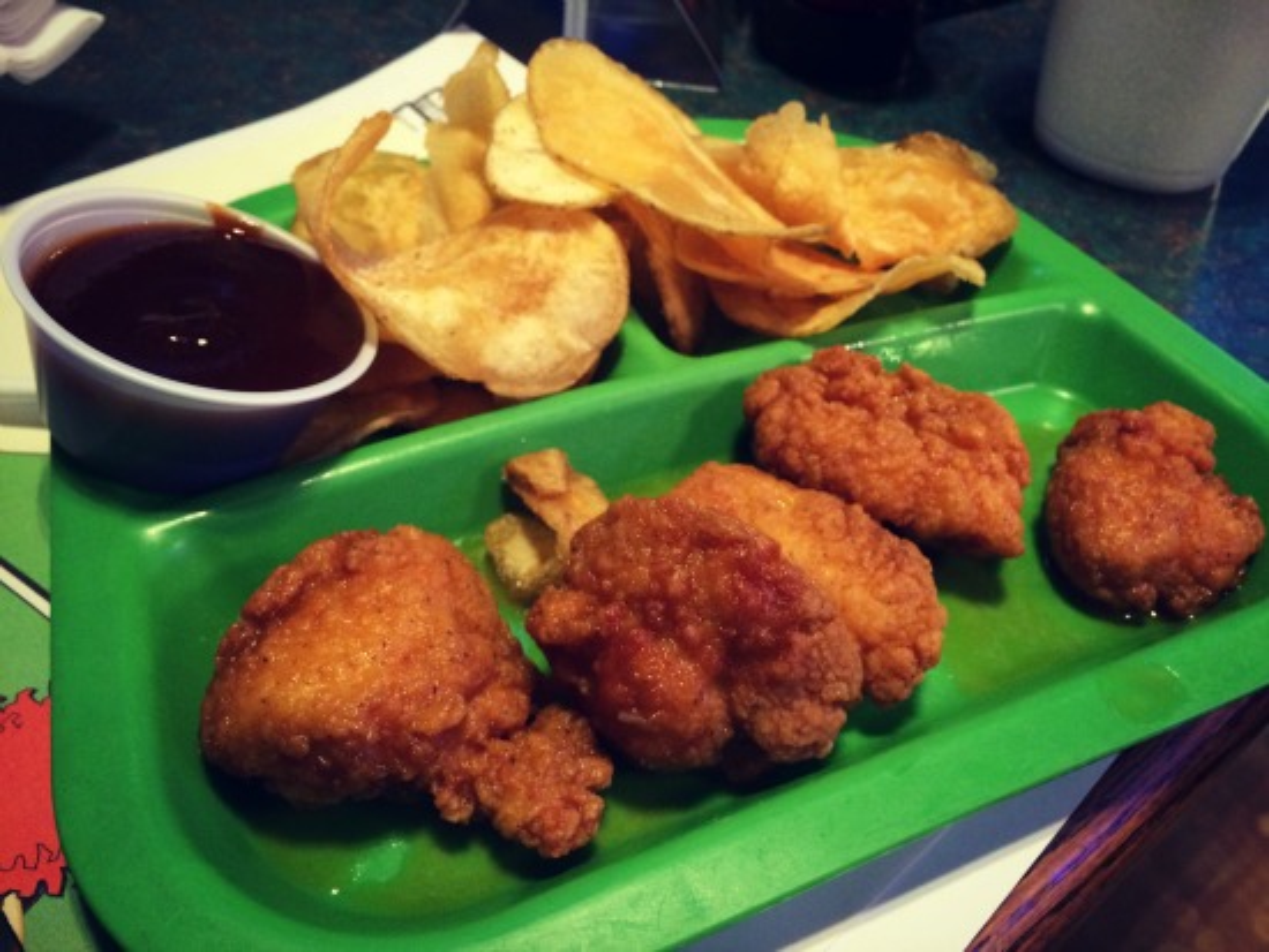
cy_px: 476
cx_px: 634
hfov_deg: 61.6
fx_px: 1064
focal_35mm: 29
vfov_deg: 48.3
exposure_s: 1/20
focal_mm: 4.15
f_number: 2.2
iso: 250
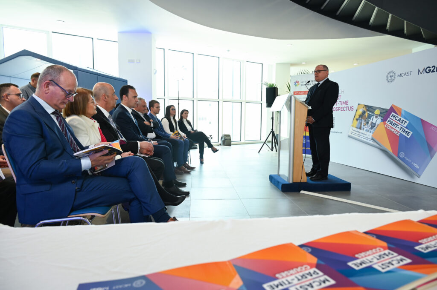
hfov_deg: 73.8
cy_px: 145
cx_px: 218
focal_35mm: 24
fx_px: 291
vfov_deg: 53.1
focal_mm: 24
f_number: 5.6
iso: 800
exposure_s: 1/80
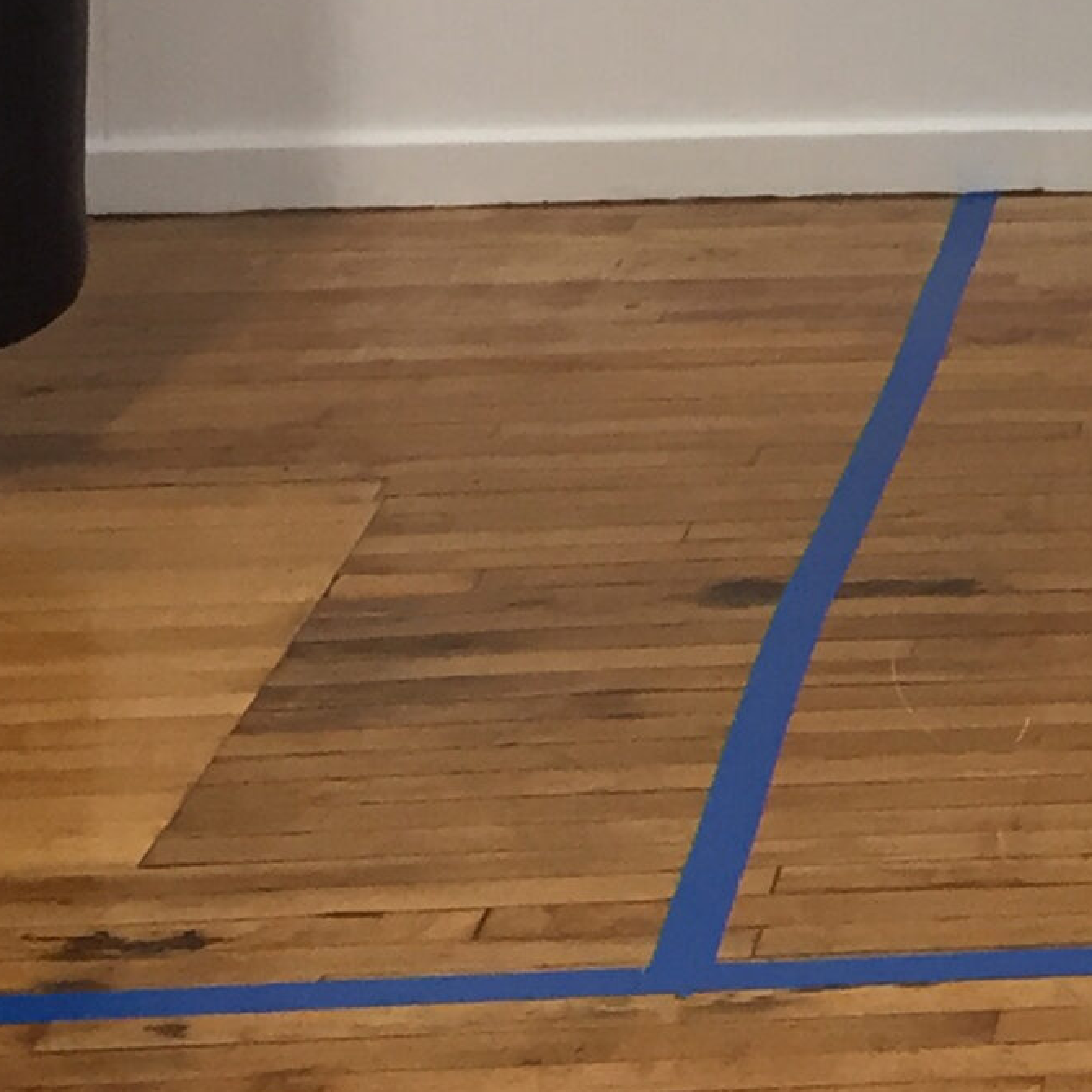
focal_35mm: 98
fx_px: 3498
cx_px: 839
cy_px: -688
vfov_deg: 15.8
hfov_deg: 17.6
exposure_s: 1/30
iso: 160
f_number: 2.2
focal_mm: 4.15
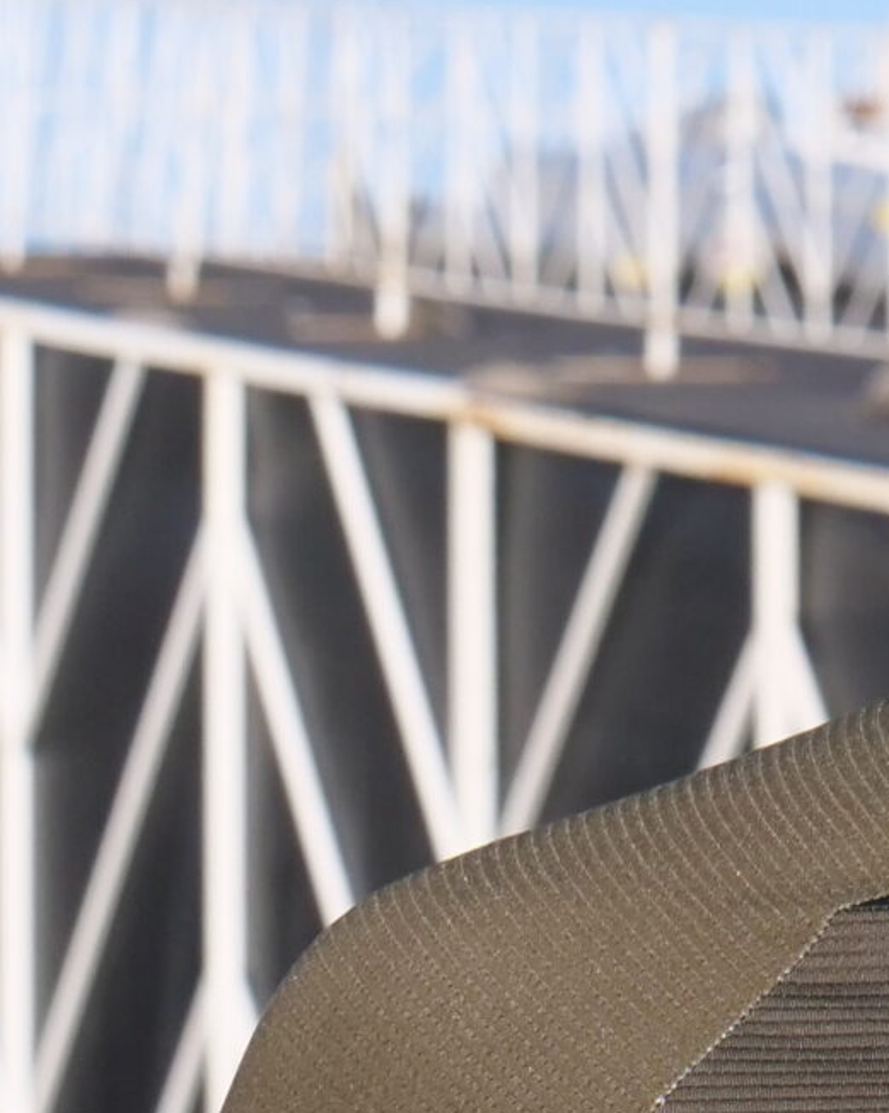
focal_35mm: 299
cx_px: 1652
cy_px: -26
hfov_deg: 5.1
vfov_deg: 6.4
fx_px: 9841
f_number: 8
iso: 800
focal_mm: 39
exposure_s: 1/1000
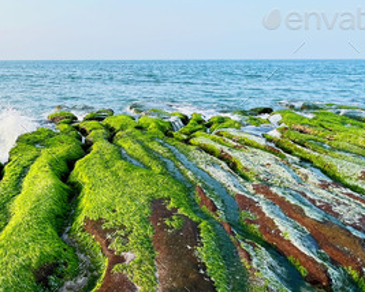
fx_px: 303
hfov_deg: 60.3
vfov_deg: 51.2
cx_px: 115
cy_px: 117
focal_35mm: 28
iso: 32
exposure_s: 1/598
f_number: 1.8
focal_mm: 1.57
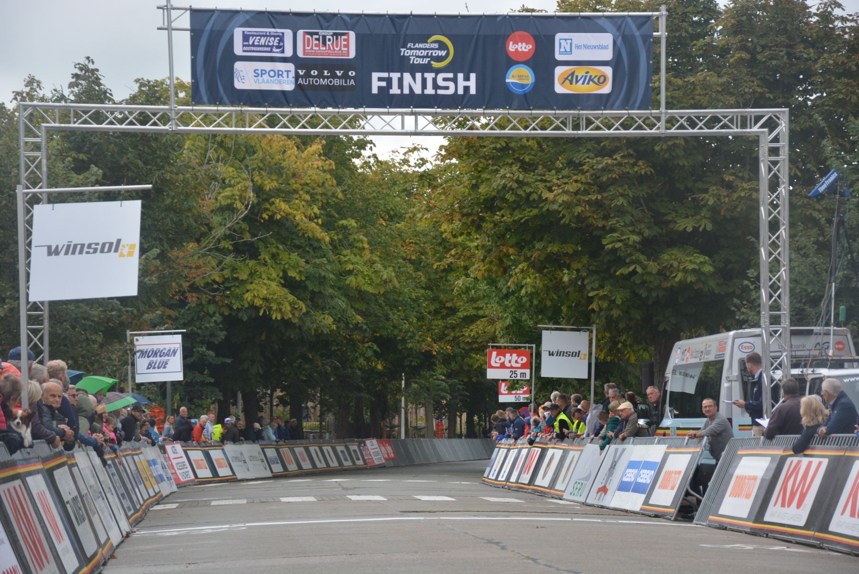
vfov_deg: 11.4
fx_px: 2865
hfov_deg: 17.0
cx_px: 430
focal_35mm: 120
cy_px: 287
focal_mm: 80
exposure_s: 1/250
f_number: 5.3
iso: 640
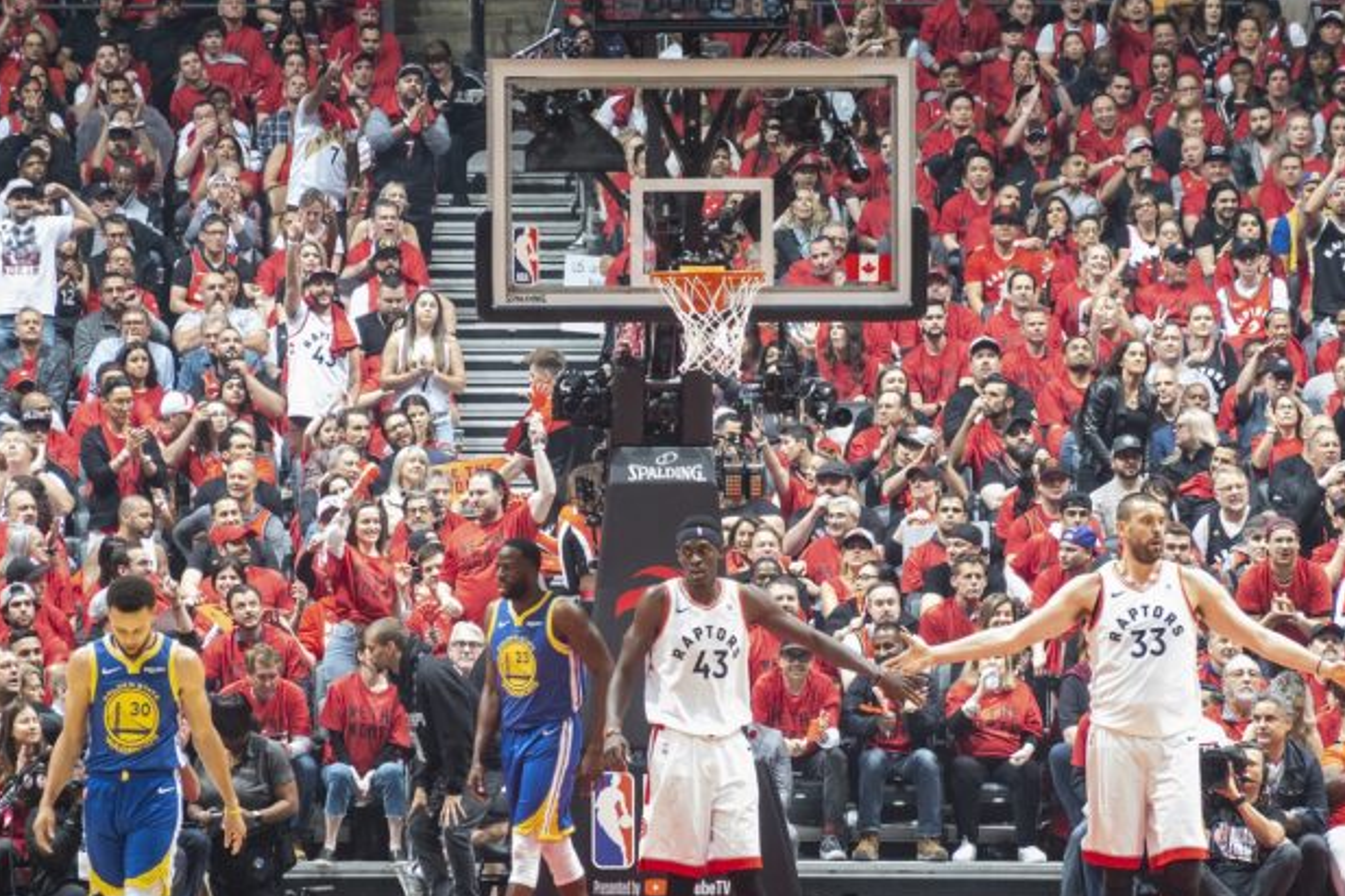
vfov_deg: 5.7
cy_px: 535
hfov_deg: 8.6
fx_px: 8964
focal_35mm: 240
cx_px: 663
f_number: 4.5
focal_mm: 72
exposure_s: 1/80
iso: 800
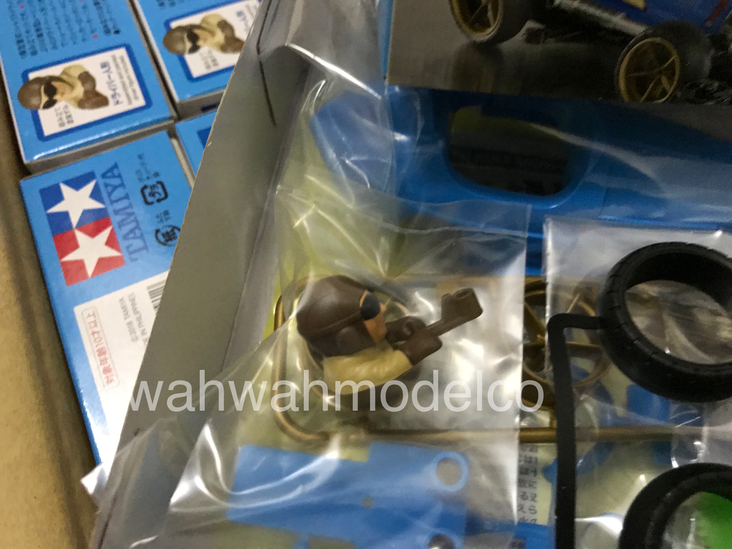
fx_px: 592
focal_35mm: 28
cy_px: 274
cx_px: 366
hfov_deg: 63.4
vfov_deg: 49.7
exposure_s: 1/13
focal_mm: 3.99
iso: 100
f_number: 1.8
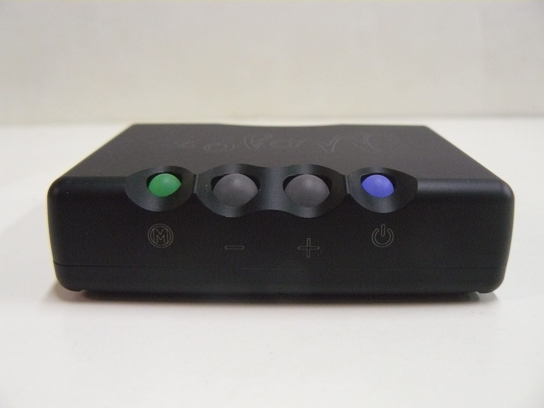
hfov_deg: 51.4
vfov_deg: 39.7
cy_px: 204
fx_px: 566
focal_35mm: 36
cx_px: 272
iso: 400
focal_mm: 6
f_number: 2.8
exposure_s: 1/50
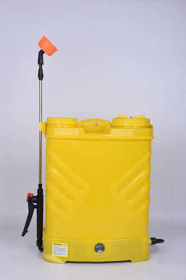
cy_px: 140
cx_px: 93
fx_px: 388
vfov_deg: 39.6
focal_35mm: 50
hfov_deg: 27.0
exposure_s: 1/125
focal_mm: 50
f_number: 14
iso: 250
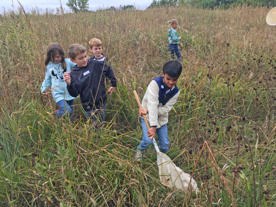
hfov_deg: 61.7
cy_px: 104
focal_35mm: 29
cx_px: 138
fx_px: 231
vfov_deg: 48.2
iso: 25
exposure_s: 1/139
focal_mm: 4.15
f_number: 2.2
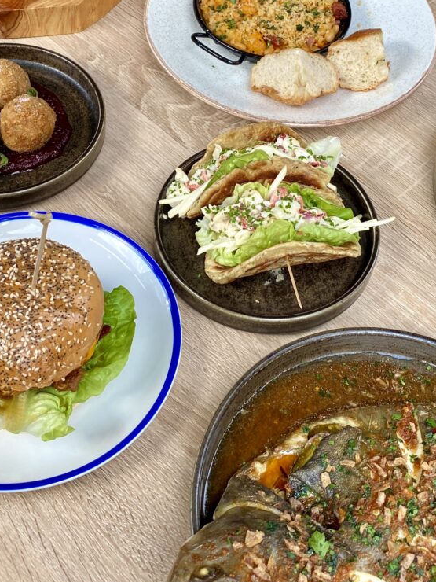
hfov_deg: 27.0
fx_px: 907
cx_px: 229
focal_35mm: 54
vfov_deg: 34.9
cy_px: 160
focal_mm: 4.25
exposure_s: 1/122
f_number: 1.8
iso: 32
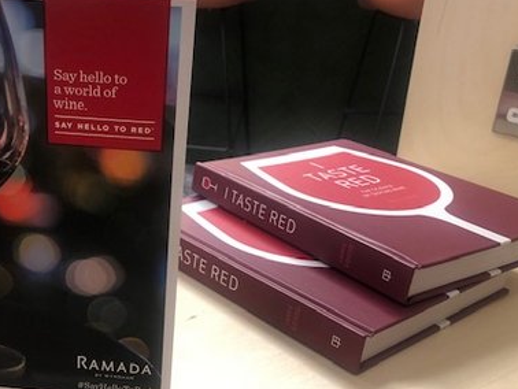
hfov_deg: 40.1
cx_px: 133
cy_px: 207
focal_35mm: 46
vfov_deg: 31.5
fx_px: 689
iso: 50
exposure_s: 1/17
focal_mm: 3.99
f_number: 1.8
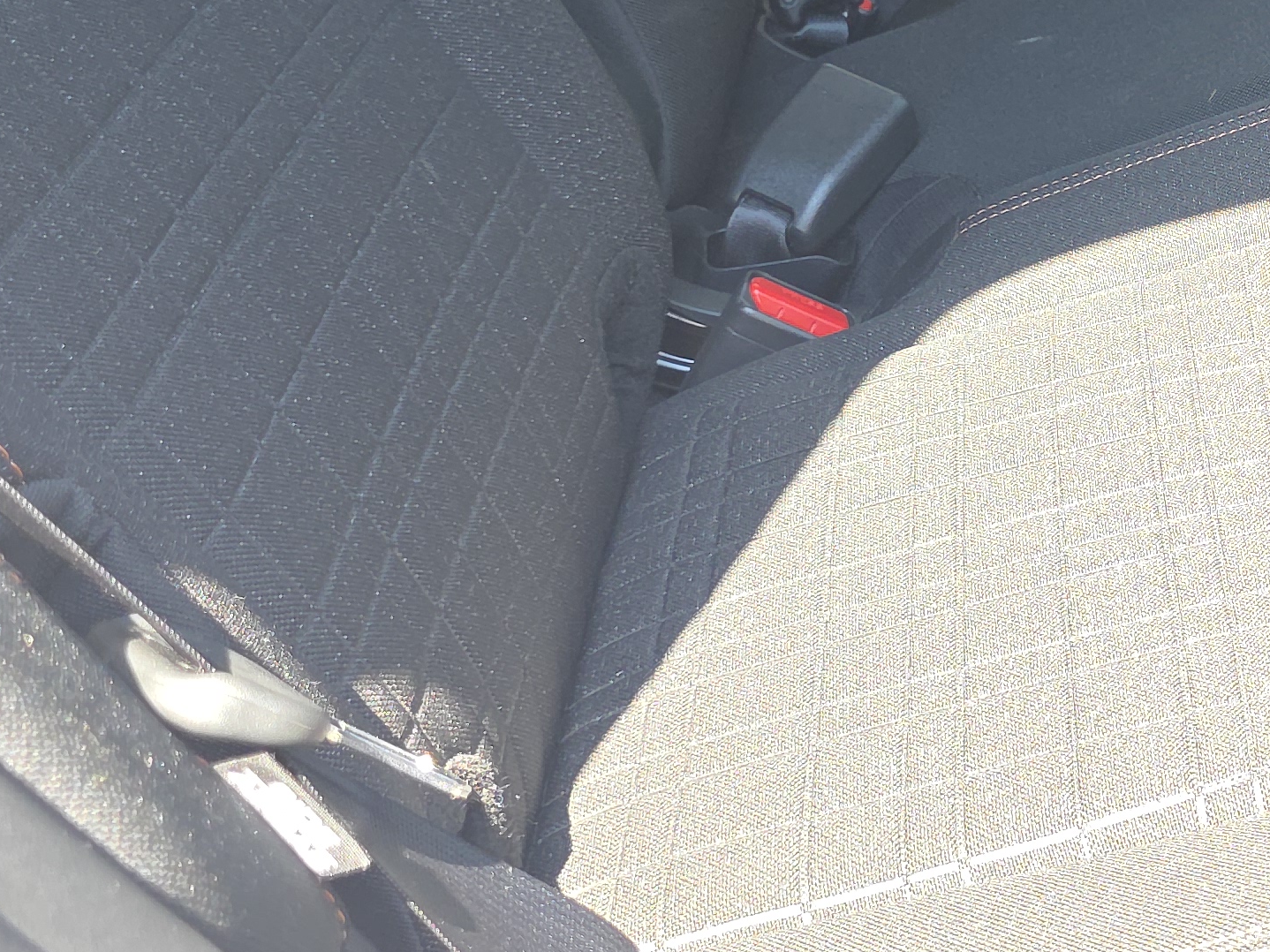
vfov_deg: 22.6
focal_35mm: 64
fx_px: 2348
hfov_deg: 28.2
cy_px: 205
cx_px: 1304
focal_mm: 6.3
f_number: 1.7
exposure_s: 1/180
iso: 50
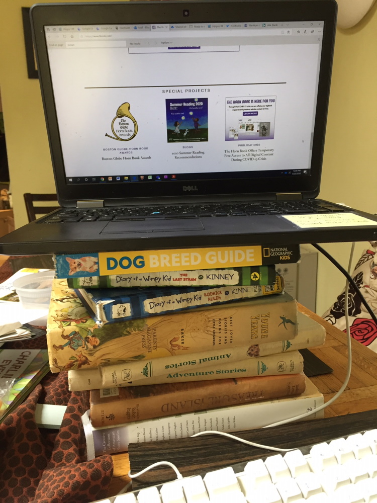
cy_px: 252
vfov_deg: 61.7
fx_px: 421
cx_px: 188
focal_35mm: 29
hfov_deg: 48.2
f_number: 2.2
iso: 100
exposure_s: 1/30
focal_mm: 4.15
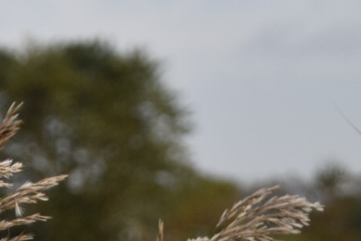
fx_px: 2467
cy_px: 313
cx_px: -263
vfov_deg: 5.6
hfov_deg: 8.1
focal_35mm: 246
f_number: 4.8
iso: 400
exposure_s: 1/4000
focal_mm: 46
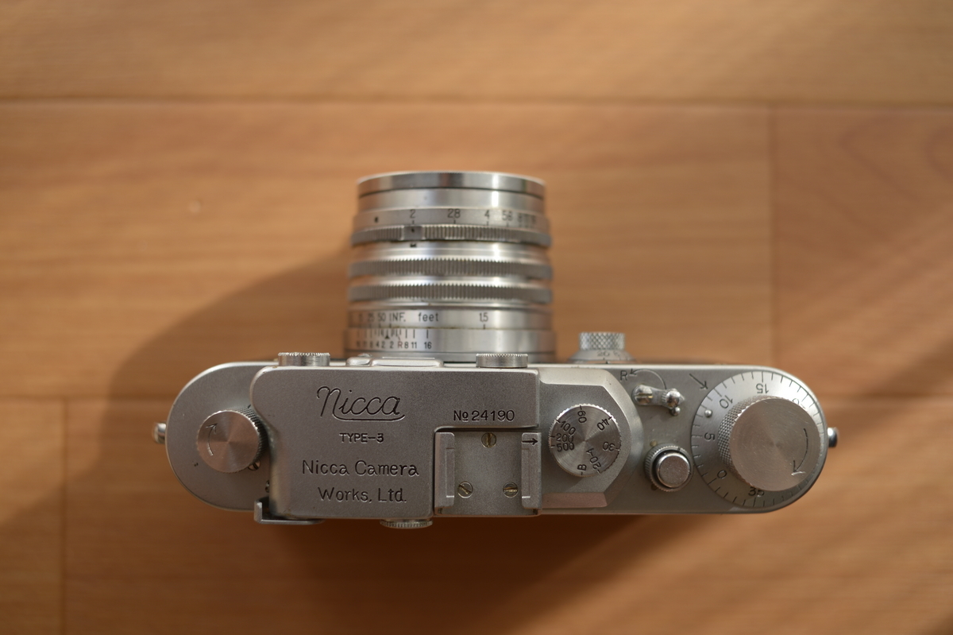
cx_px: 476
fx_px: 926
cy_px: 318
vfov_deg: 37.8
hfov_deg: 54.5
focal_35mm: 35
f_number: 4
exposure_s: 1/125
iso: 100
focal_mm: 35
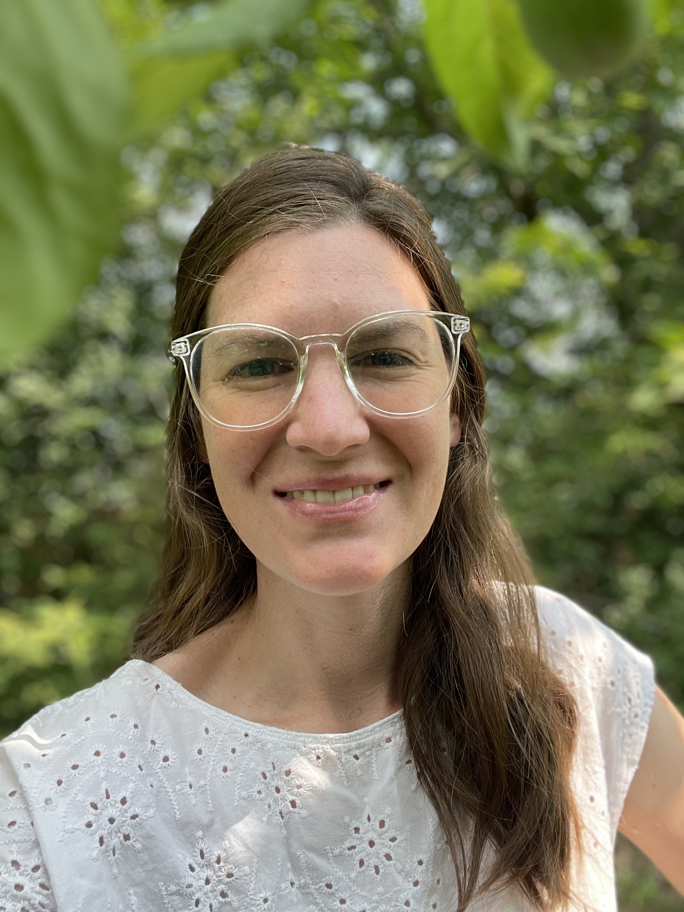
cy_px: 456
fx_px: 790
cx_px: 342
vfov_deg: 60.0
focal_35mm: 30
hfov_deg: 46.8
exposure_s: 1/121
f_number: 2.2
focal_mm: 2.71
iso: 25
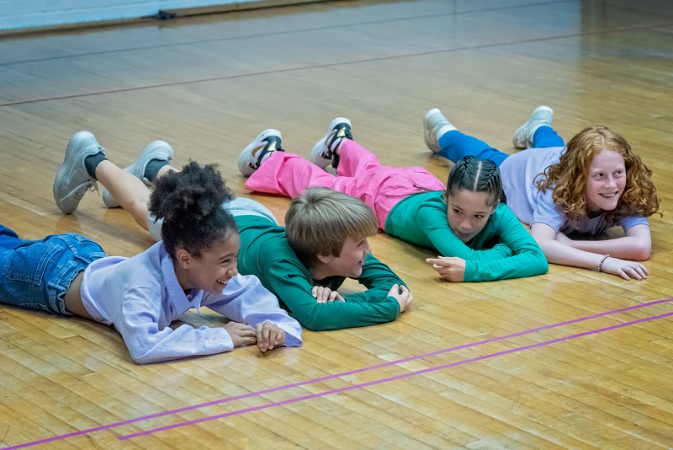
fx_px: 2057
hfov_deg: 18.6
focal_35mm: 110
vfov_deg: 12.5
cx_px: 336
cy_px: 225
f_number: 5.6
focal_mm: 110
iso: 6400
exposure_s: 1/200
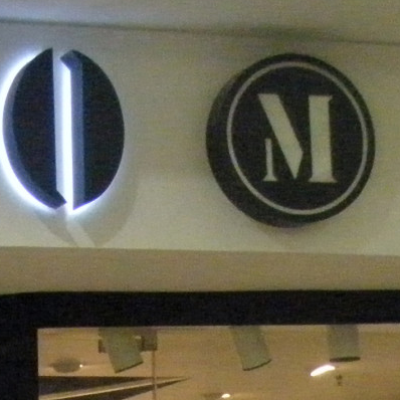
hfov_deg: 9.8
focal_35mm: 173
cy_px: 601
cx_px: -176
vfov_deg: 9.8
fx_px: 2262
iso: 800
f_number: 3.5
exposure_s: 1/125
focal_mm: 6.7
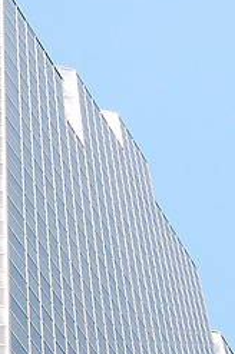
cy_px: 441
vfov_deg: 14.0
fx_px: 1394
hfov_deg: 9.4
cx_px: -80
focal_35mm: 142
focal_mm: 26
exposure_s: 1/160
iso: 400
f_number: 10
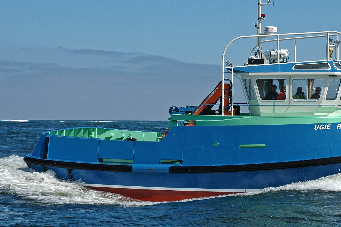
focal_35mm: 83
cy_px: 71
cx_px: 233
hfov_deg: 24.3
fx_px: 786
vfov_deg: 16.4
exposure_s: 1/1000
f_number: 6.3
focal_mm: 38
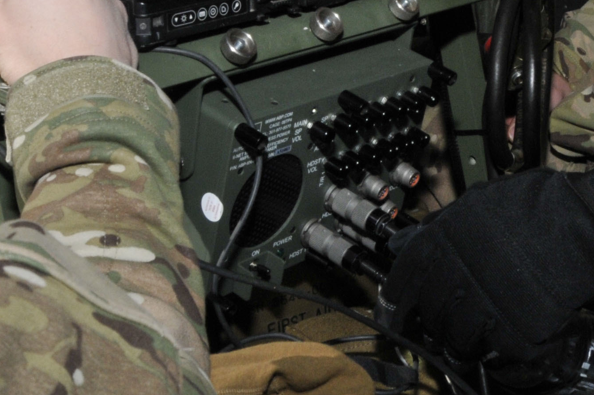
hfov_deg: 23.3
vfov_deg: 15.6
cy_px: 1
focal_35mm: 86
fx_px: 1417
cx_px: 489
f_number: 14
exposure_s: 1/250
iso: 500
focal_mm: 18
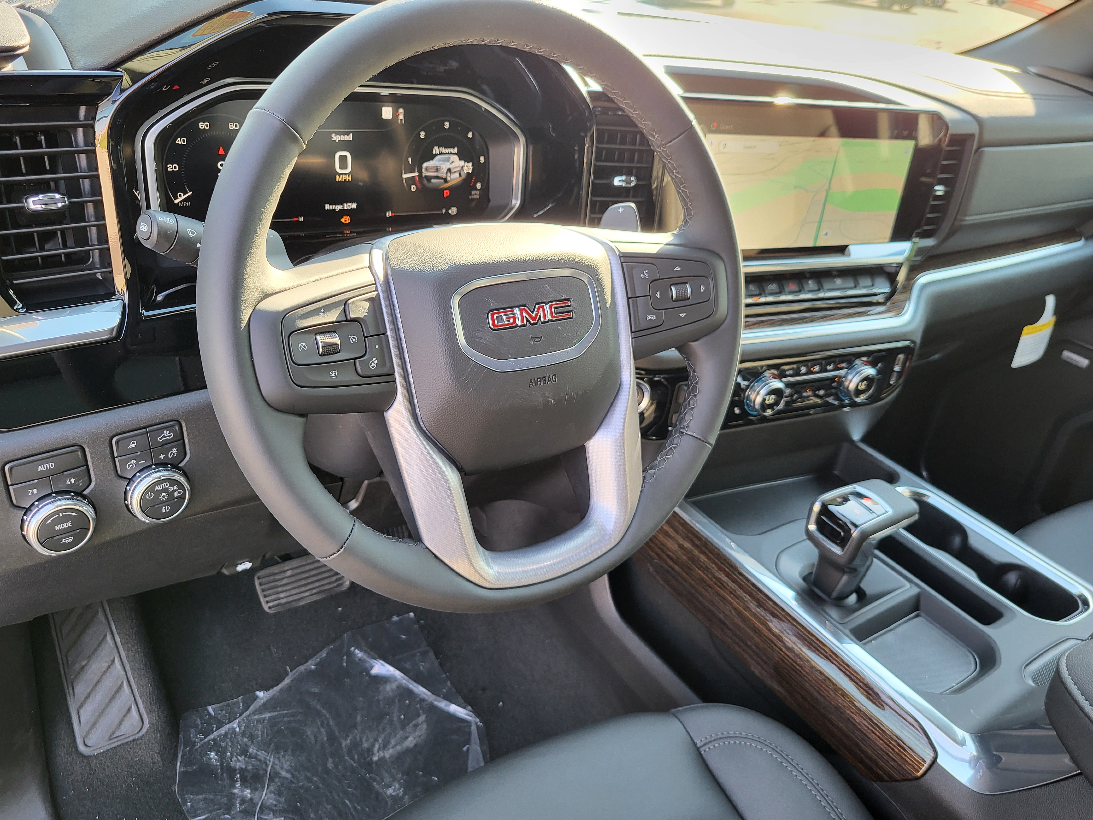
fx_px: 821
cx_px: 546
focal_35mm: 26
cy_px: 410
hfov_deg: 67.3
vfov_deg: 53.1
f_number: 1.8
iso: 80
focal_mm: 5.4
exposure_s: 1/120
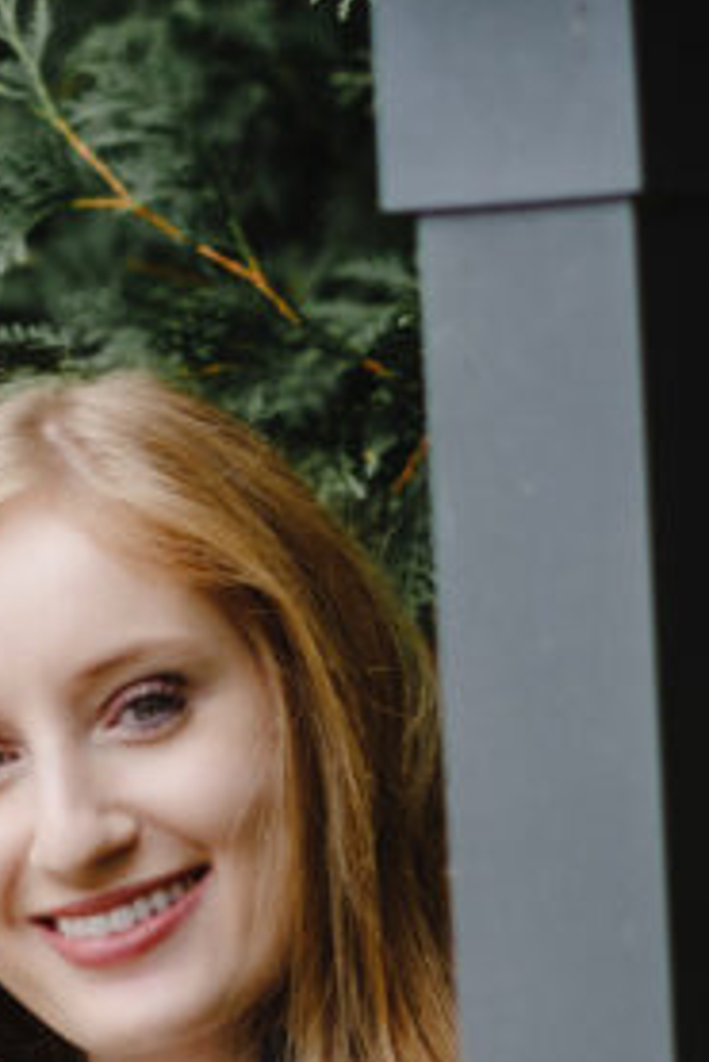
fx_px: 5782
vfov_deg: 10.4
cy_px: 901
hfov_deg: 7.0
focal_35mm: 196
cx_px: -6
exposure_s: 1/1000
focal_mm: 35
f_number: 1.4
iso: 160
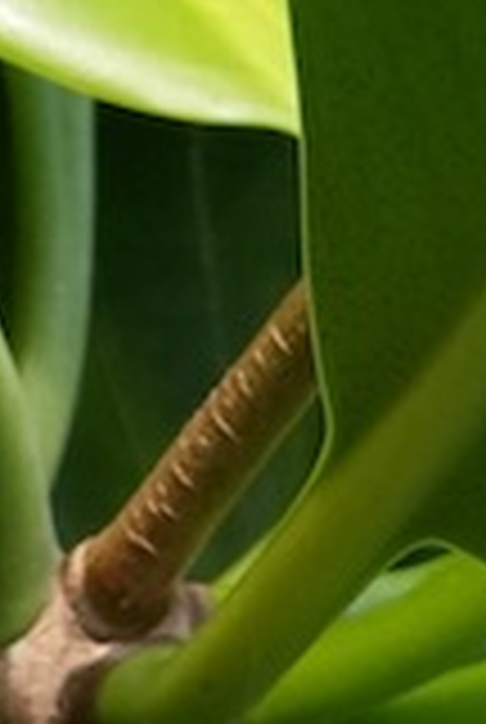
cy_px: 1857
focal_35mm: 669
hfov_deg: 2.1
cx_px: -58
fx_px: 13488
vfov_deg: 3.0
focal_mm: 90
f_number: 10
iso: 1600
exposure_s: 1/500
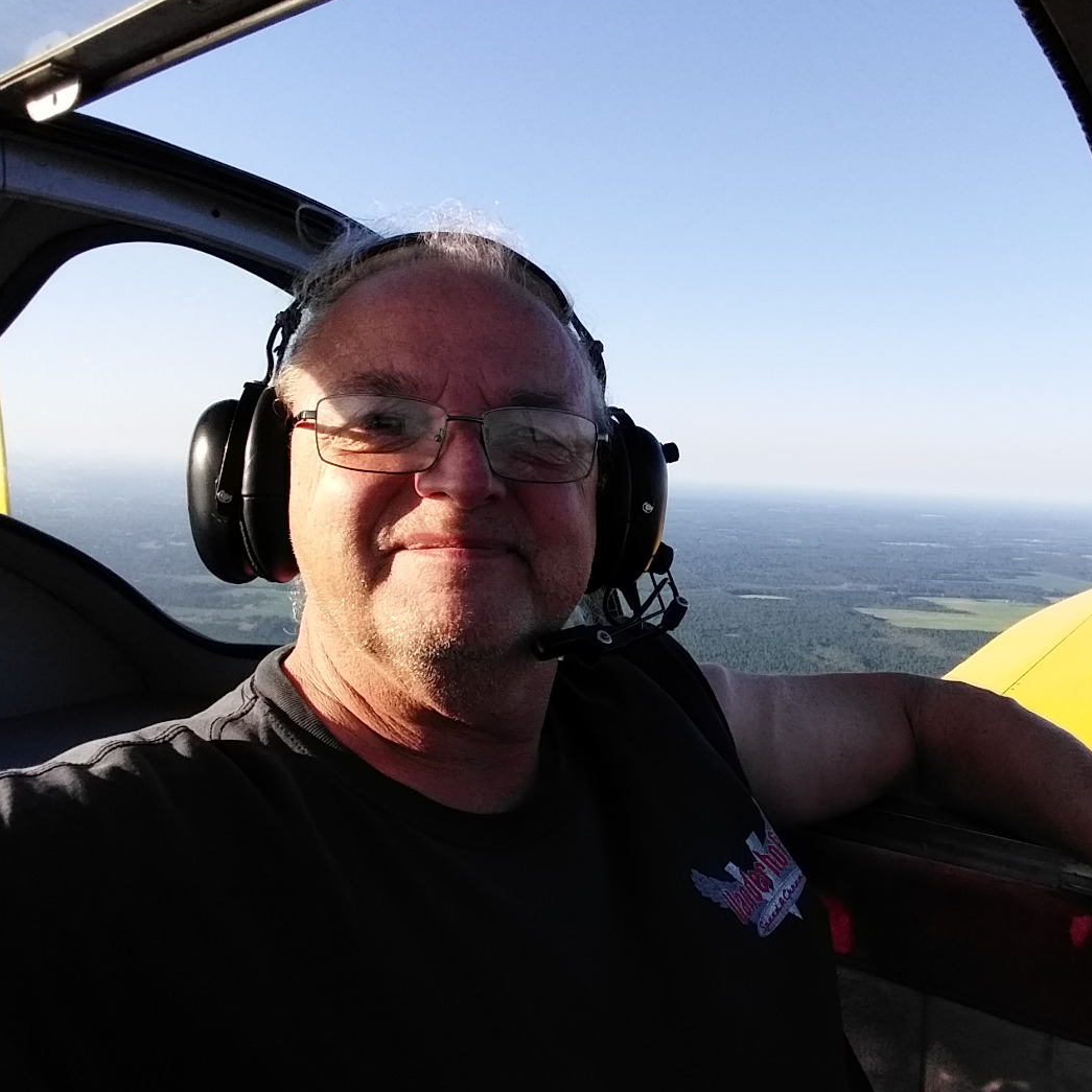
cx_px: 709
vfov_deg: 57.3
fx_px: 999
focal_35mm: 28
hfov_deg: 56.3
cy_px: 541
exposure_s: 1/573
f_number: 2.2
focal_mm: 1.92
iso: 50
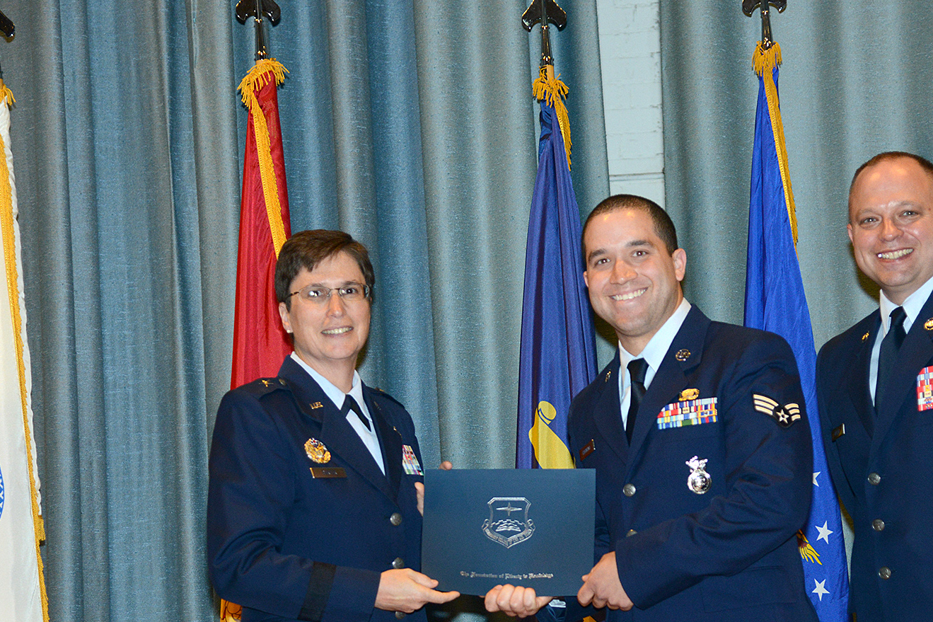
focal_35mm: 116
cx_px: 589
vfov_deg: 11.8
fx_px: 3006
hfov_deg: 17.6
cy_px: 371
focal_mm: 85
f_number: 4
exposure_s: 1/80
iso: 1250
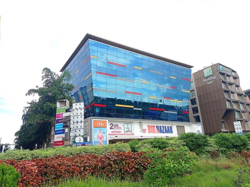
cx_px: 125
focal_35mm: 28
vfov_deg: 49.7
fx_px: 202
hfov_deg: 63.5
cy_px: 94
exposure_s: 1/931
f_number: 1.79
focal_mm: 4.74
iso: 101
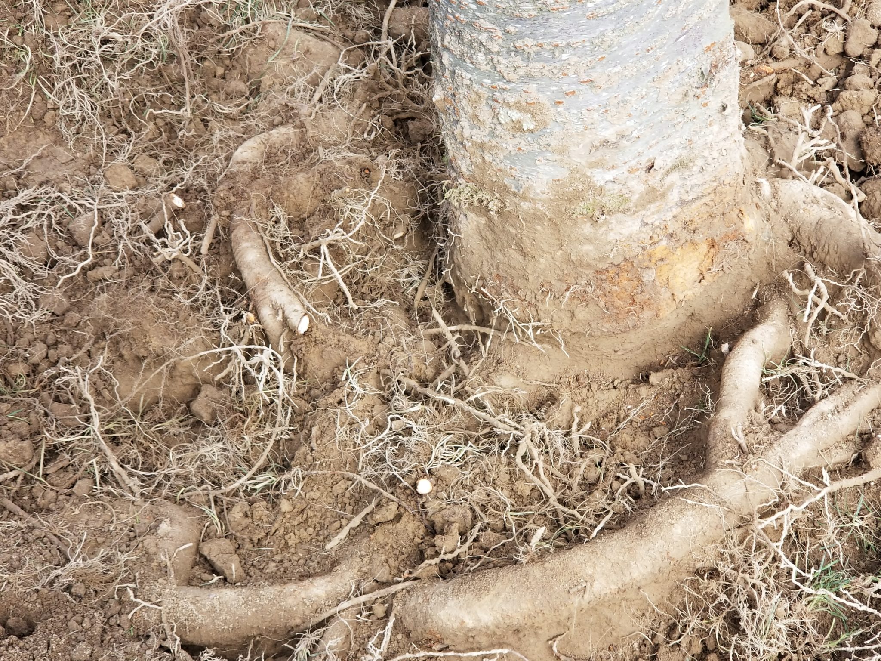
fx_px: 1323
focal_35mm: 52
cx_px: 440
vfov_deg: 28.0
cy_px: 330
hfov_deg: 36.8
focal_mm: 6
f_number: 2.4
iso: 25
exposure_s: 1/133
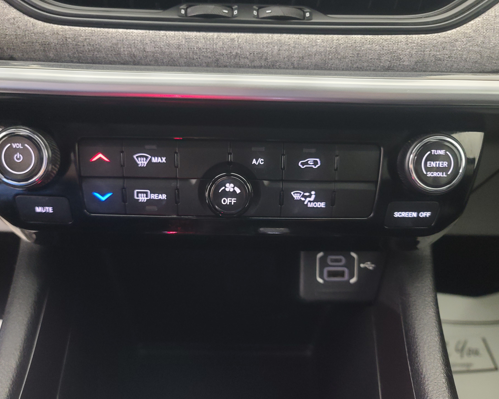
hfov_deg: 64.0
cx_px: 235
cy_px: 200
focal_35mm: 27
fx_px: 399
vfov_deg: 53.2
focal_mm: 7
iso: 1250
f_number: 1.8
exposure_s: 1/12
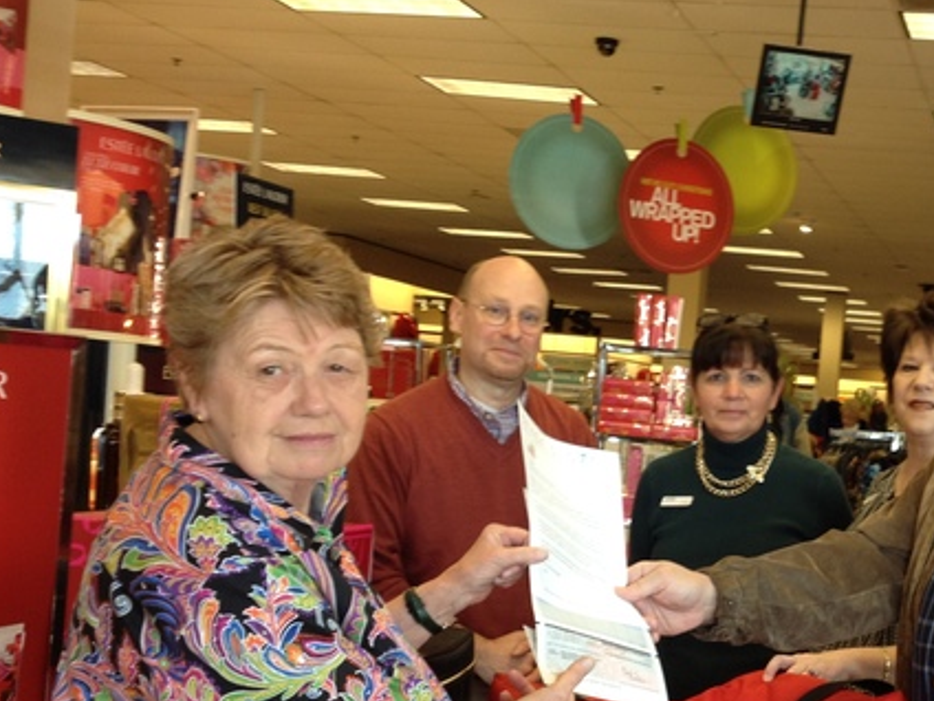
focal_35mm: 66
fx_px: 1781
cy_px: 511
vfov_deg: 22.1
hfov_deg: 28.6
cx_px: 782
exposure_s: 1/30
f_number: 2.4
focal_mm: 4.28
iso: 64
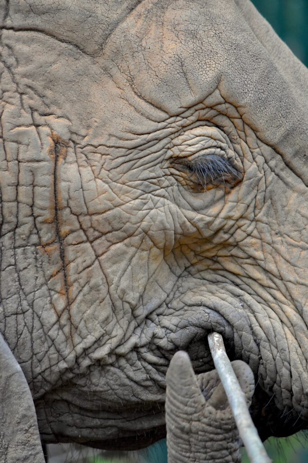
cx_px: 154
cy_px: 232
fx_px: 3271
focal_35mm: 255
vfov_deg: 8.1
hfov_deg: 5.4
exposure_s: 1/250
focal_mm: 170
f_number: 5
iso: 1600
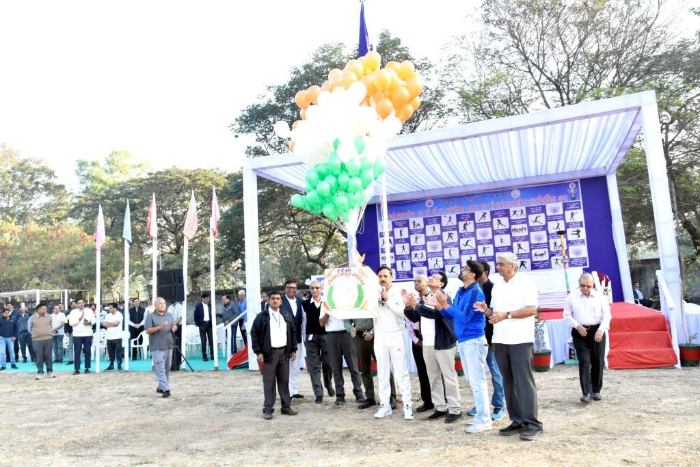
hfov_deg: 67.4
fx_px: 525
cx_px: 350
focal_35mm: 27
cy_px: 234
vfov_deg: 47.9
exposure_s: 1/200
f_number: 9
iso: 1250
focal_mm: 18
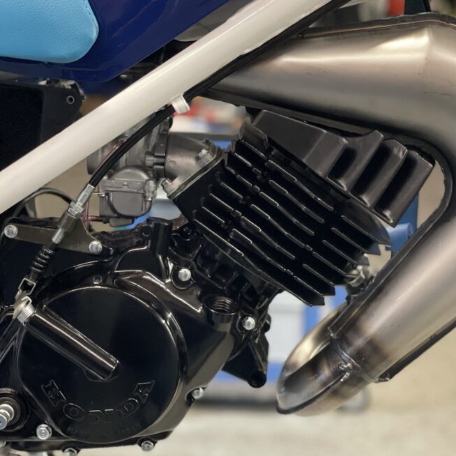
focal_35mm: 75
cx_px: 239
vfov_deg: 23.1
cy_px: 236
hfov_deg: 23.1
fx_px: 1118
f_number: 2
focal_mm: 6
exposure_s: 1/33
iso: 400
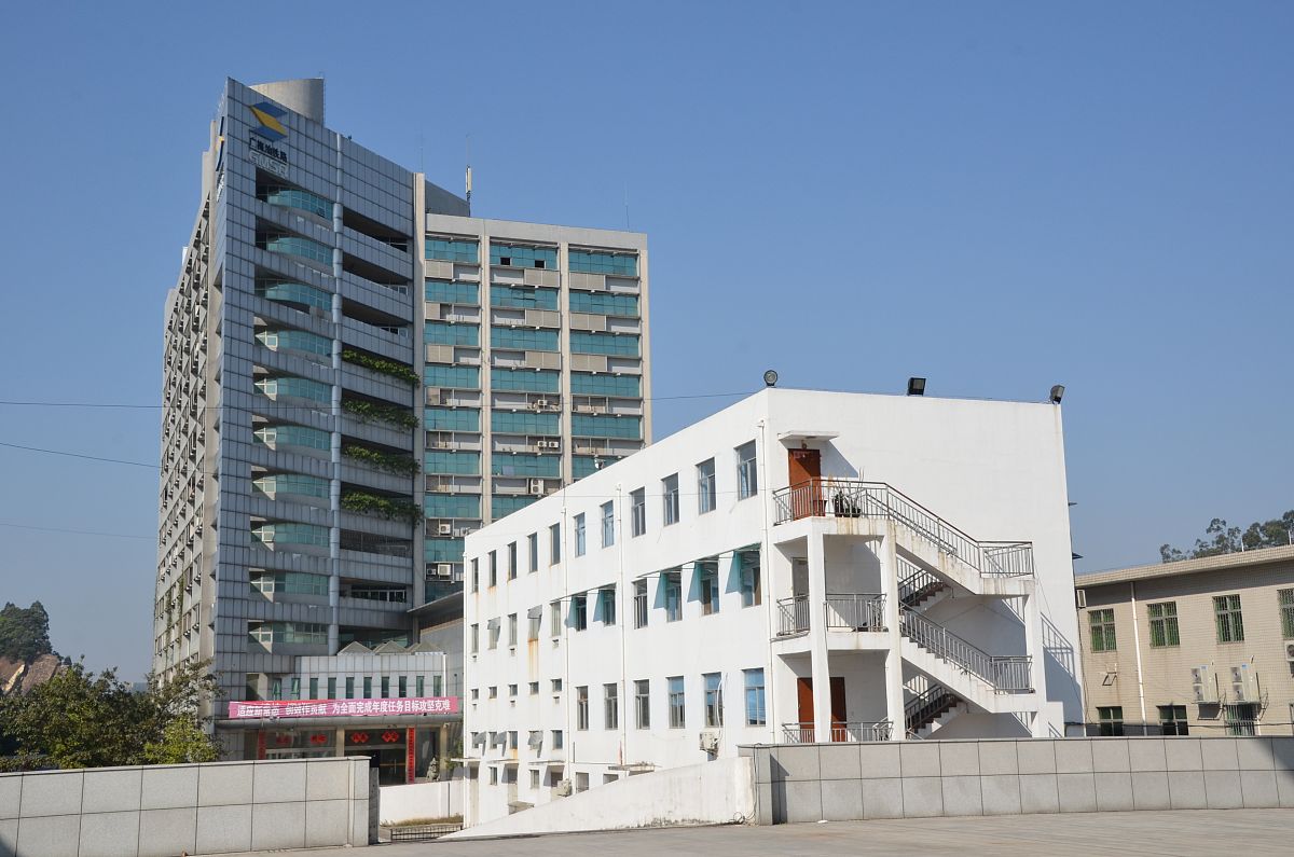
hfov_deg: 46.5
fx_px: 1507
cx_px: 647
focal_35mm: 42
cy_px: 428
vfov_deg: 31.8
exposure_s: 1/640
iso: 400
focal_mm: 28
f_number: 13
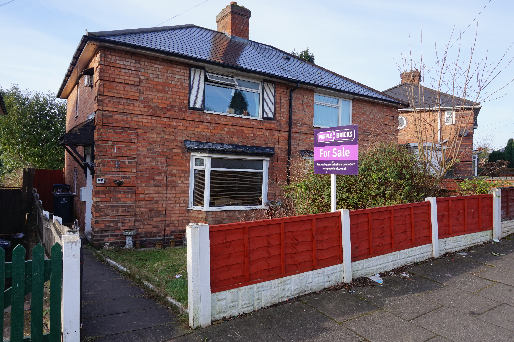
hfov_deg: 71.5
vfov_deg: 51.2
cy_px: 174
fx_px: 357
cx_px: 260
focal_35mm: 25
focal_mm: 16
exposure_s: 1/80
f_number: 9
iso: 100
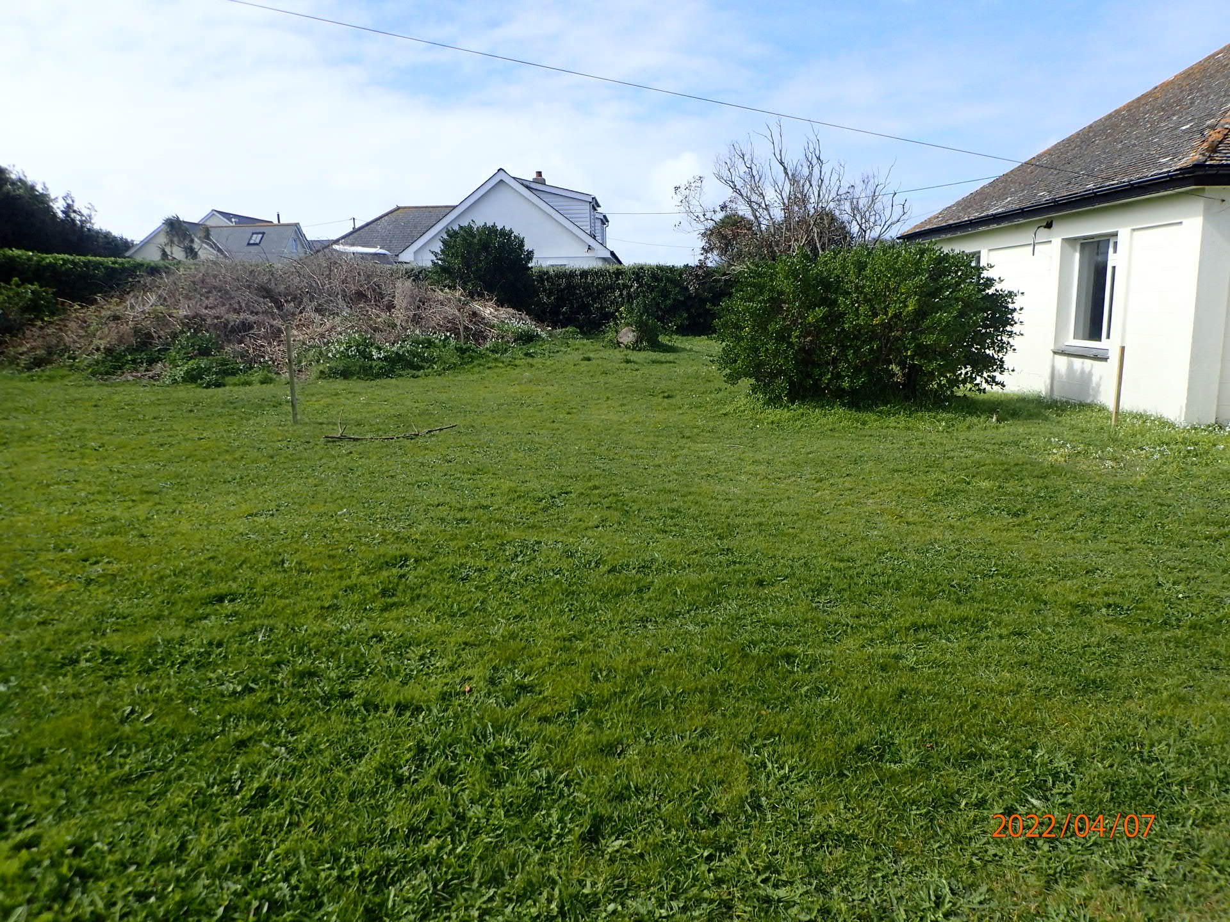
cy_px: 461
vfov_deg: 54.9
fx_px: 888
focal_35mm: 25
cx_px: 615
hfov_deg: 69.4
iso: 100
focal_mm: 4.5
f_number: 8
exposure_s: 1/160
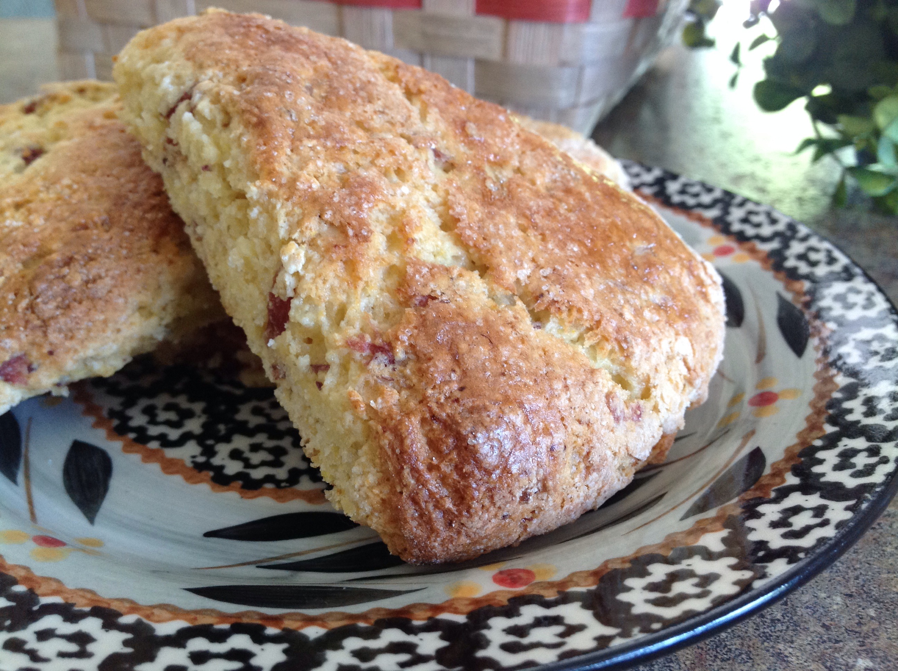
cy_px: 336
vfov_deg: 40.6
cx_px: 449
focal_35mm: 35
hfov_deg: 52.7
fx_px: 907
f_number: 2.4
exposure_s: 1/15
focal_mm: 4.28
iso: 100
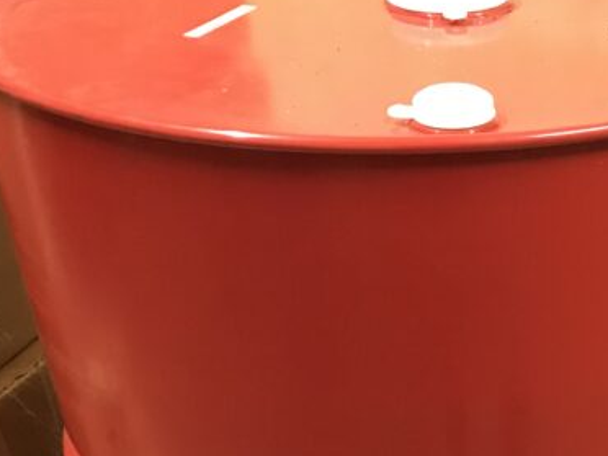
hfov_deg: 22.8
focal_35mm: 77
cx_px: 773
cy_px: 448
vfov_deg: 18.7
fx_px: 1352
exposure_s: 1/15
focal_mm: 3.99
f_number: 1.8
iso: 100
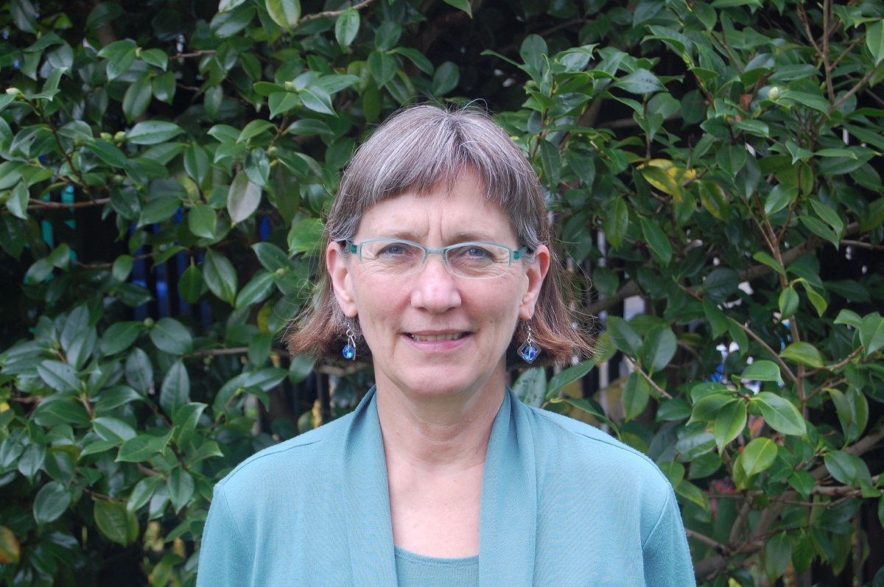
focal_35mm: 82
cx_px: 442
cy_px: 294
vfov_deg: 16.5
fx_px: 2023
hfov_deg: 24.6
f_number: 5.6
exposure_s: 1/30
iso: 500
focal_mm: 55
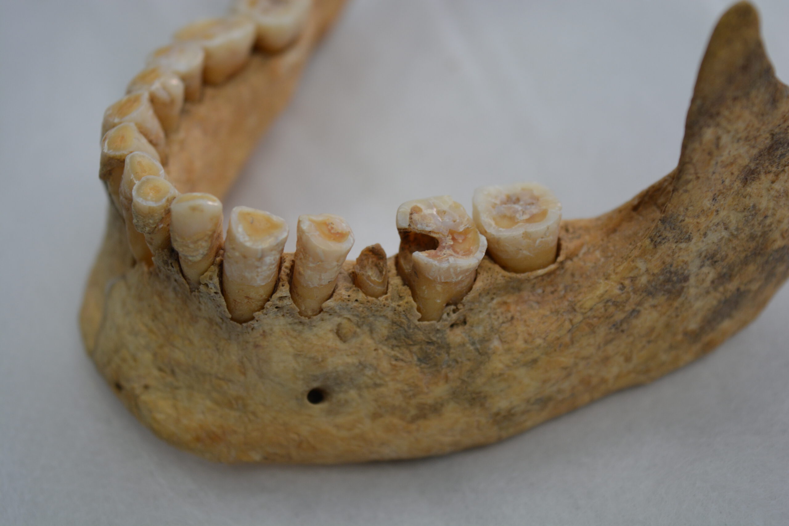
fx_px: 1578
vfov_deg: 18.9
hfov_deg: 28.1
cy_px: 263
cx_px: 394
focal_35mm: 72
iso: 400
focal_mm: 48
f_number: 5.6
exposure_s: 1/60
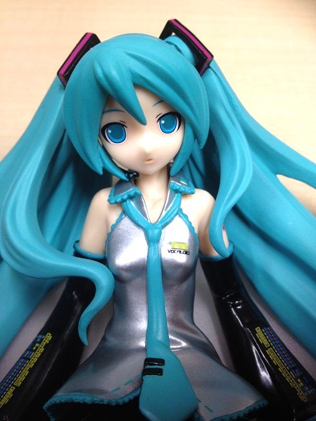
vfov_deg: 52.6
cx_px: 158
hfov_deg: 40.7
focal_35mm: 35
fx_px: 426
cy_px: 210
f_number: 2.4
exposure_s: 1/20
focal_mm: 4.28
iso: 80
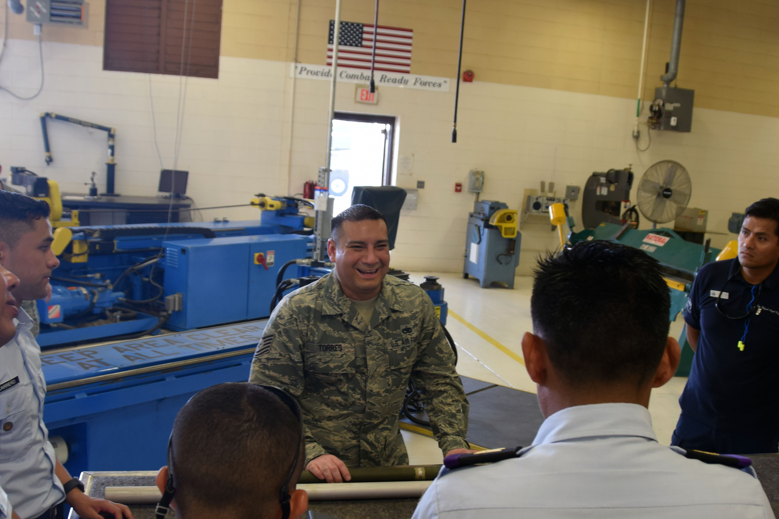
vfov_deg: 33.4
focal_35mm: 40
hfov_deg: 48.2
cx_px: 462
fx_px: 865
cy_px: 290
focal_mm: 18
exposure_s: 1/80
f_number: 4.5
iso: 400
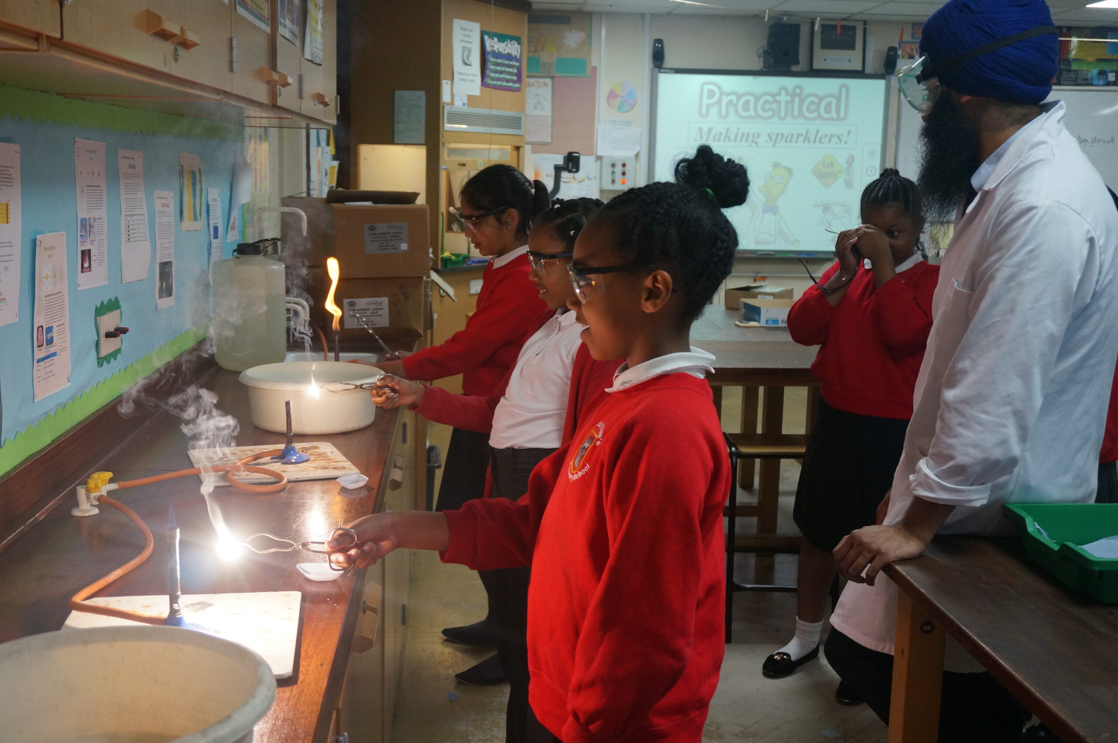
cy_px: 372
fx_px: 1210
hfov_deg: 49.6
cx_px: 559
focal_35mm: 39
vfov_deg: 34.1
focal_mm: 26
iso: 1000
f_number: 4.5
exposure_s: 1/160
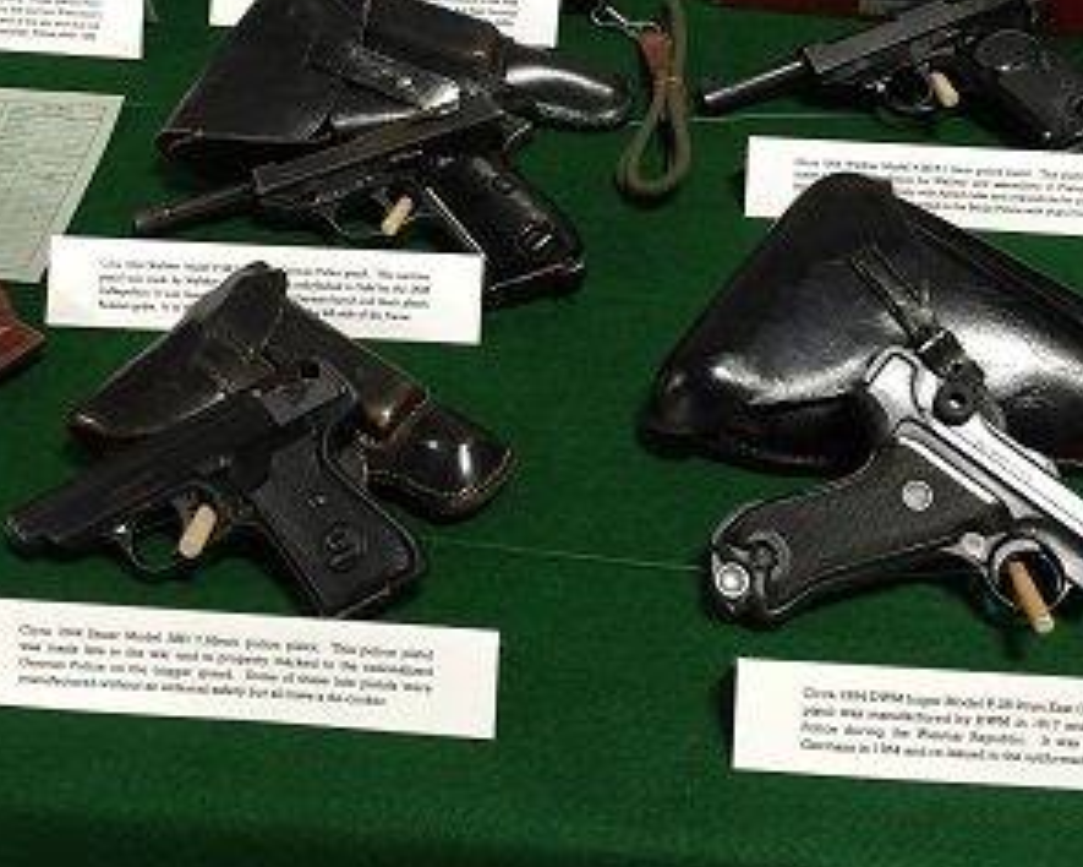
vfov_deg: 31.5
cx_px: 576
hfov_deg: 39.5
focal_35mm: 47
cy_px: 220
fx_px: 1506
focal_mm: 4.15
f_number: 2.2
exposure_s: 1/15
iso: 100
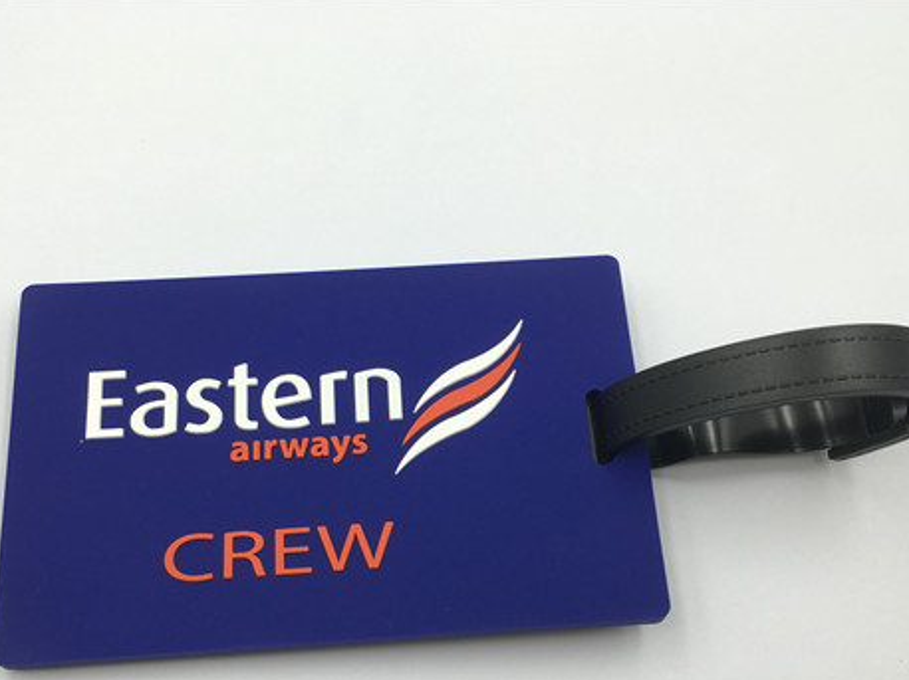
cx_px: 445
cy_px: 440
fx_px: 997
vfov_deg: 37.4
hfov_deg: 49.0
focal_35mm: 38
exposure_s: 1/281
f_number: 2.2
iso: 25
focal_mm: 4.15
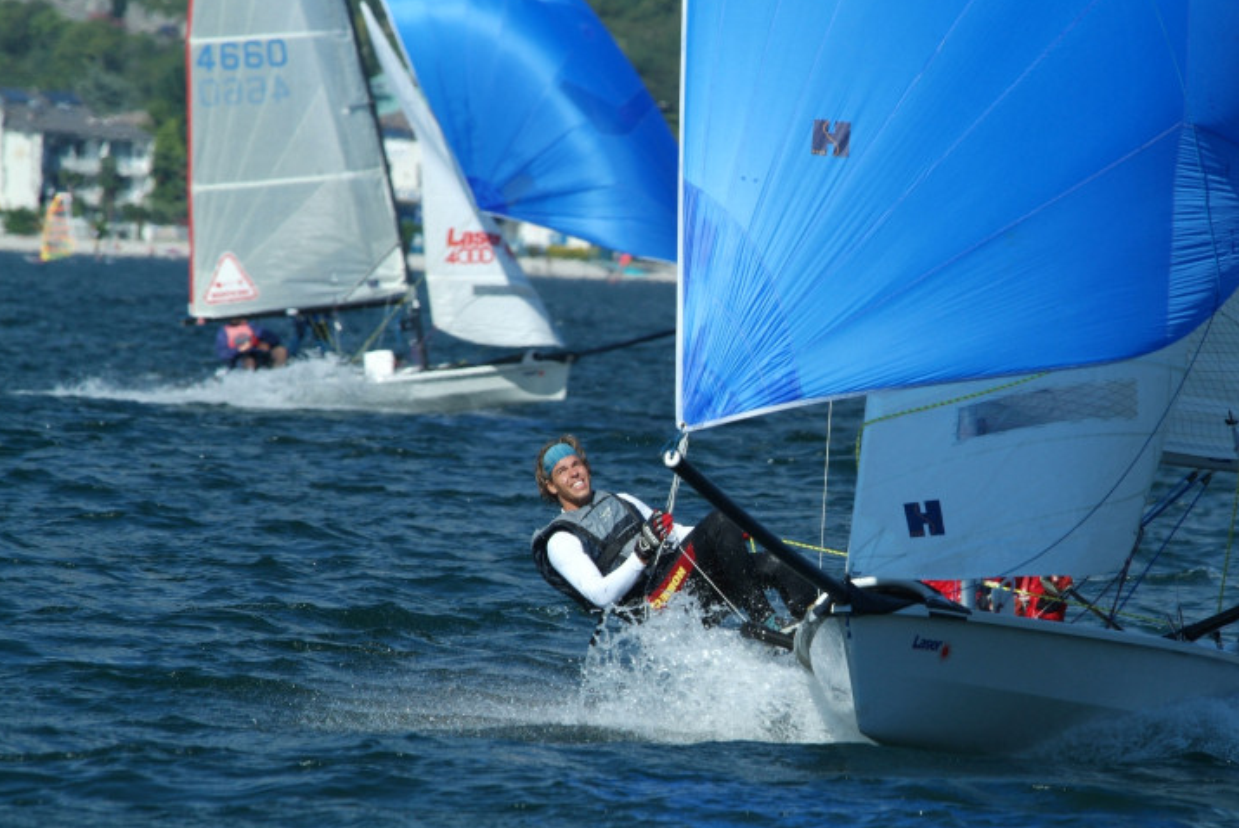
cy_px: 370
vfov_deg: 2.4
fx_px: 19667
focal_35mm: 571
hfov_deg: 3.6
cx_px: 671
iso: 400
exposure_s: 1/750
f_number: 8
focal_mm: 340
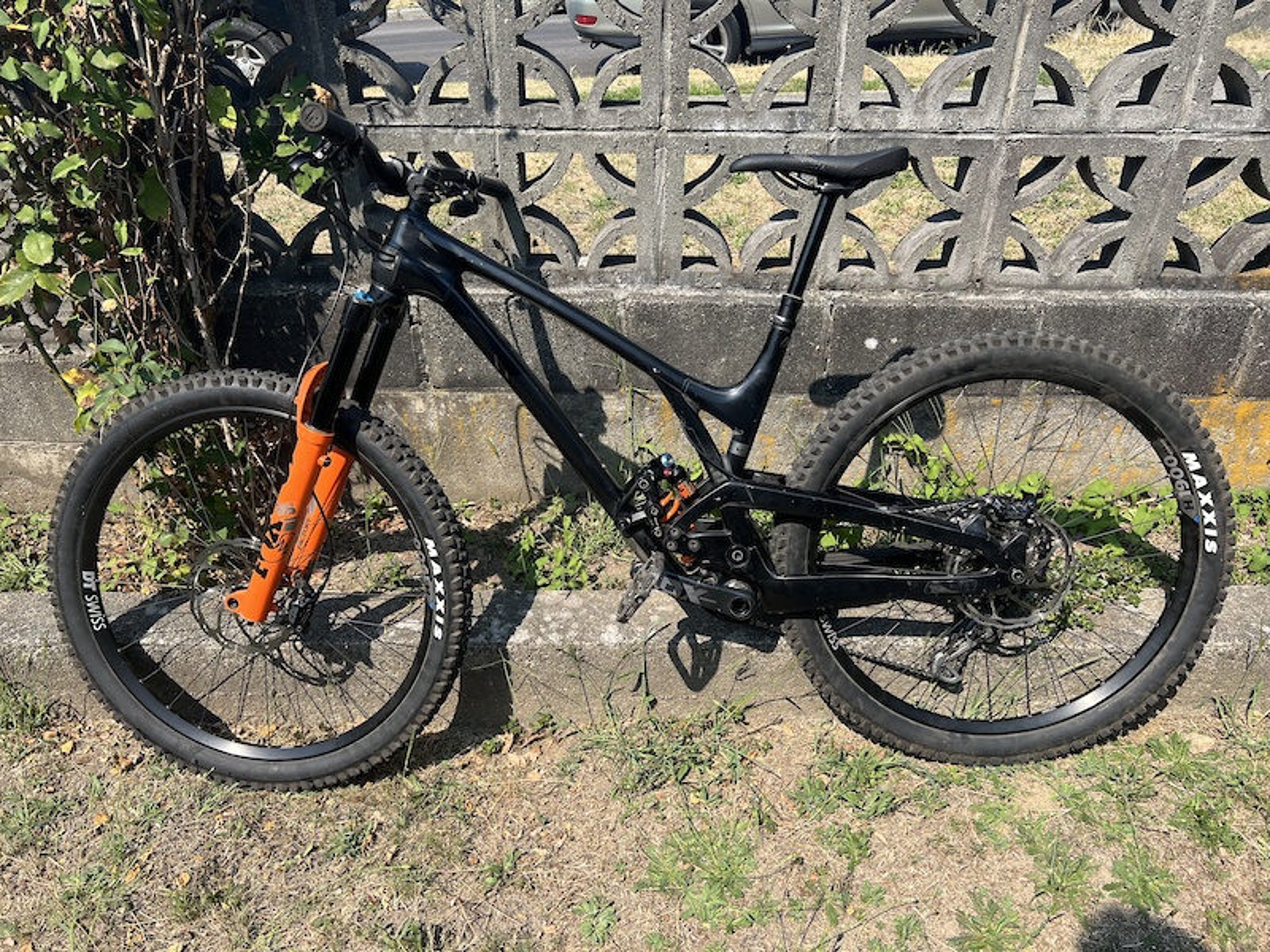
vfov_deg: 53.1
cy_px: 476
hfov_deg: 67.3
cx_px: 635
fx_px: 954
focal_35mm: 26
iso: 50
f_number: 1.5
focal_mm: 5.7
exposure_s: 1/1972
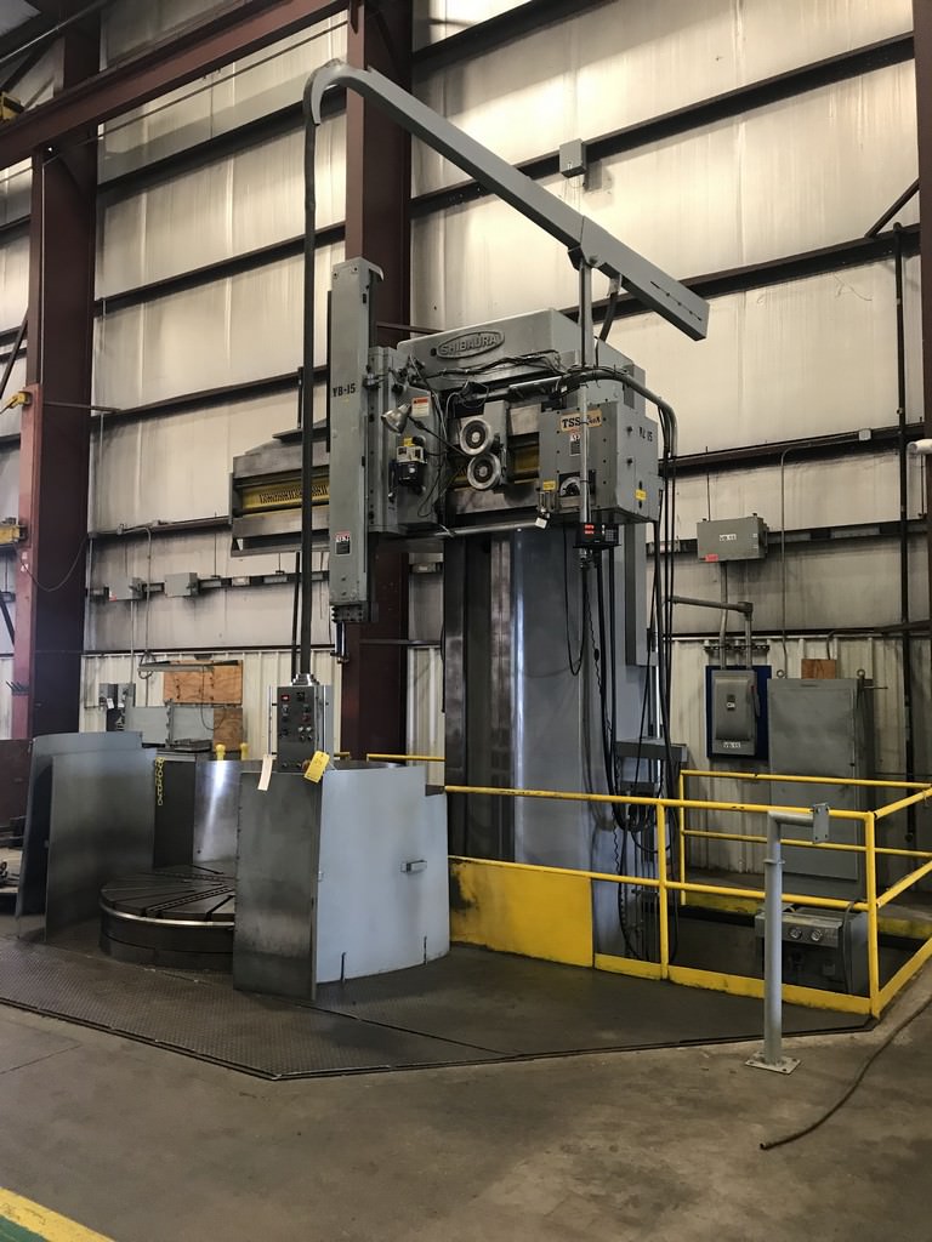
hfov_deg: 49.7
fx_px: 1005
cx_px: 466
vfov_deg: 63.4
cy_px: 621
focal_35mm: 28
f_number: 1.8
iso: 40
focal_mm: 3.99
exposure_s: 1/15
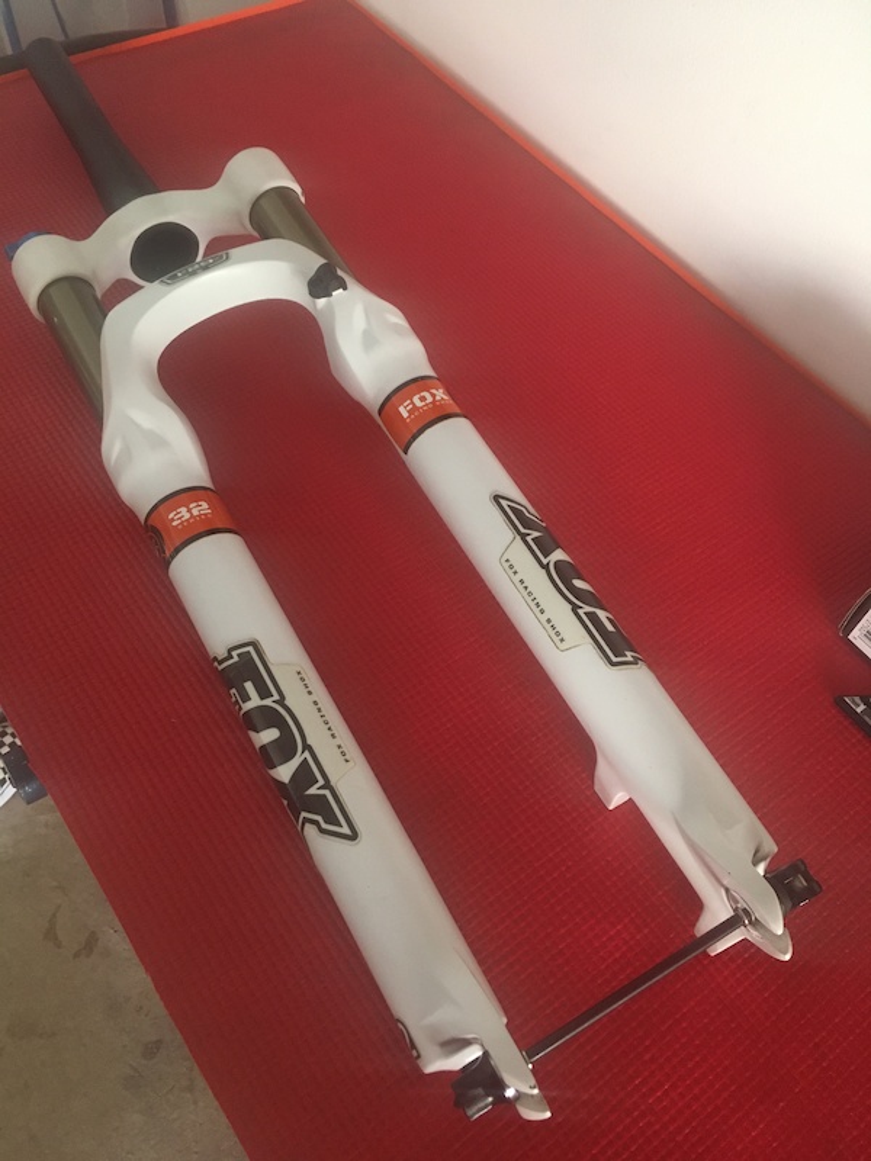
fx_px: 973
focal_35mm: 29
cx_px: 436
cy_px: 580
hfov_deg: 48.2
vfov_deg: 61.7
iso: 160
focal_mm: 4.15
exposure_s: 1/30
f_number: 2.2
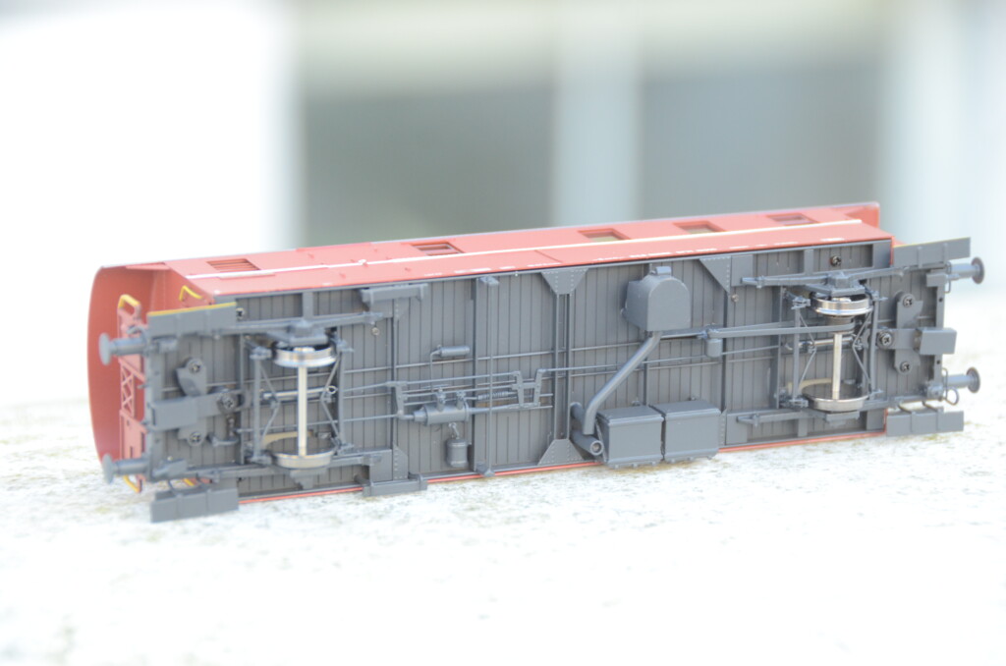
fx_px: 4392
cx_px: 503
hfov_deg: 13.1
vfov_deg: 8.7
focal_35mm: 158
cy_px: 333
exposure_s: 1/125
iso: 800
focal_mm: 105
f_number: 5.3
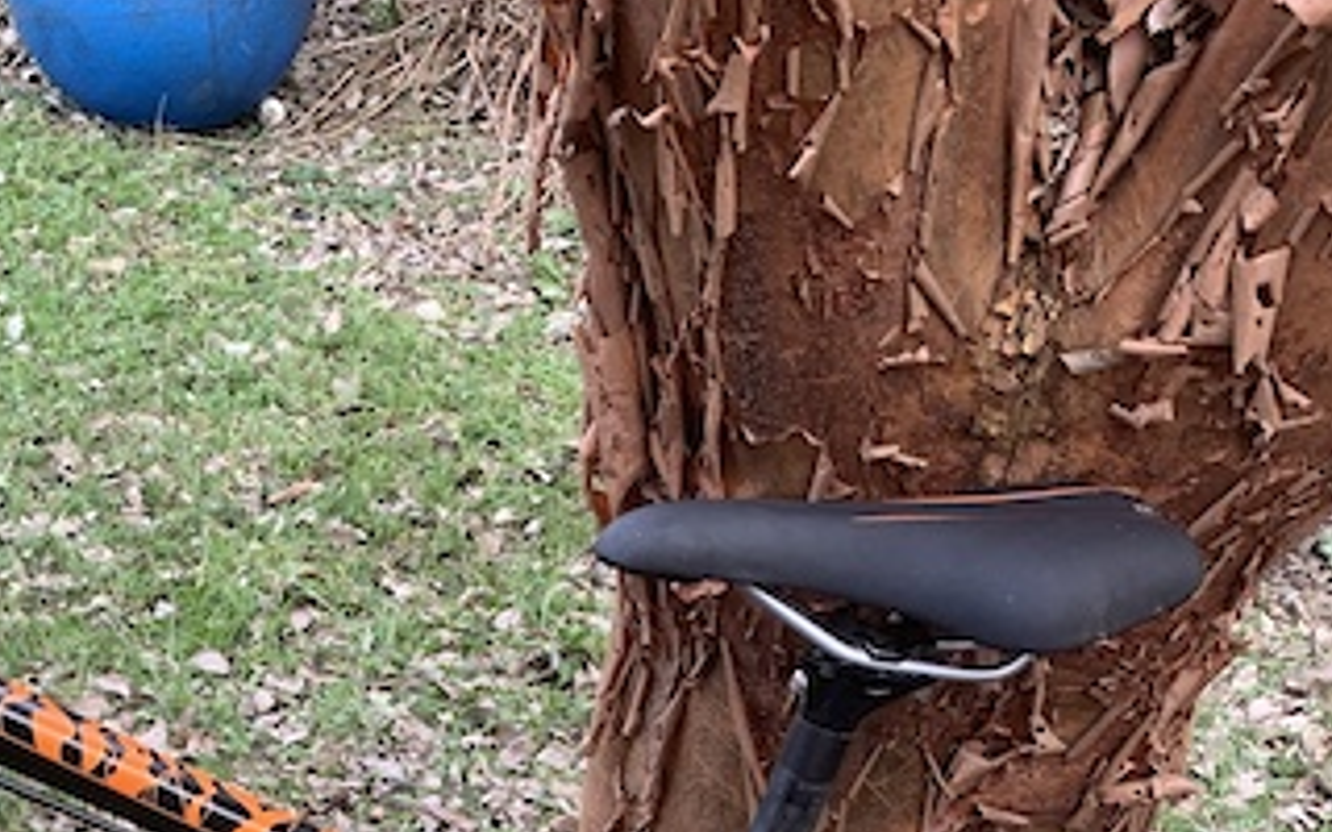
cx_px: 316
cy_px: 1152
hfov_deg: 29.3
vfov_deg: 17.4
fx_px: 2505
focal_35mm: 69
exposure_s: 1/121
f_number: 1.8
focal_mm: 4.25
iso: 80
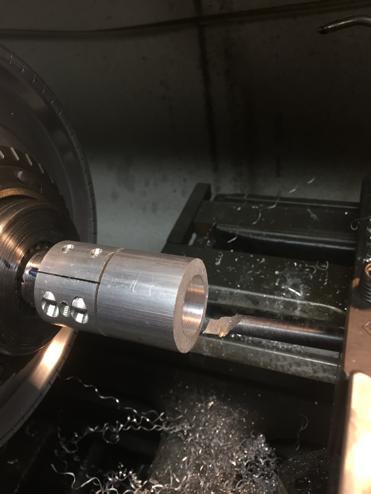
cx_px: 186
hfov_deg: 48.2
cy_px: 247
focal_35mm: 29
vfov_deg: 61.7
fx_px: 414
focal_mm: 4.15
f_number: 2.2
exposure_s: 1/30
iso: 80
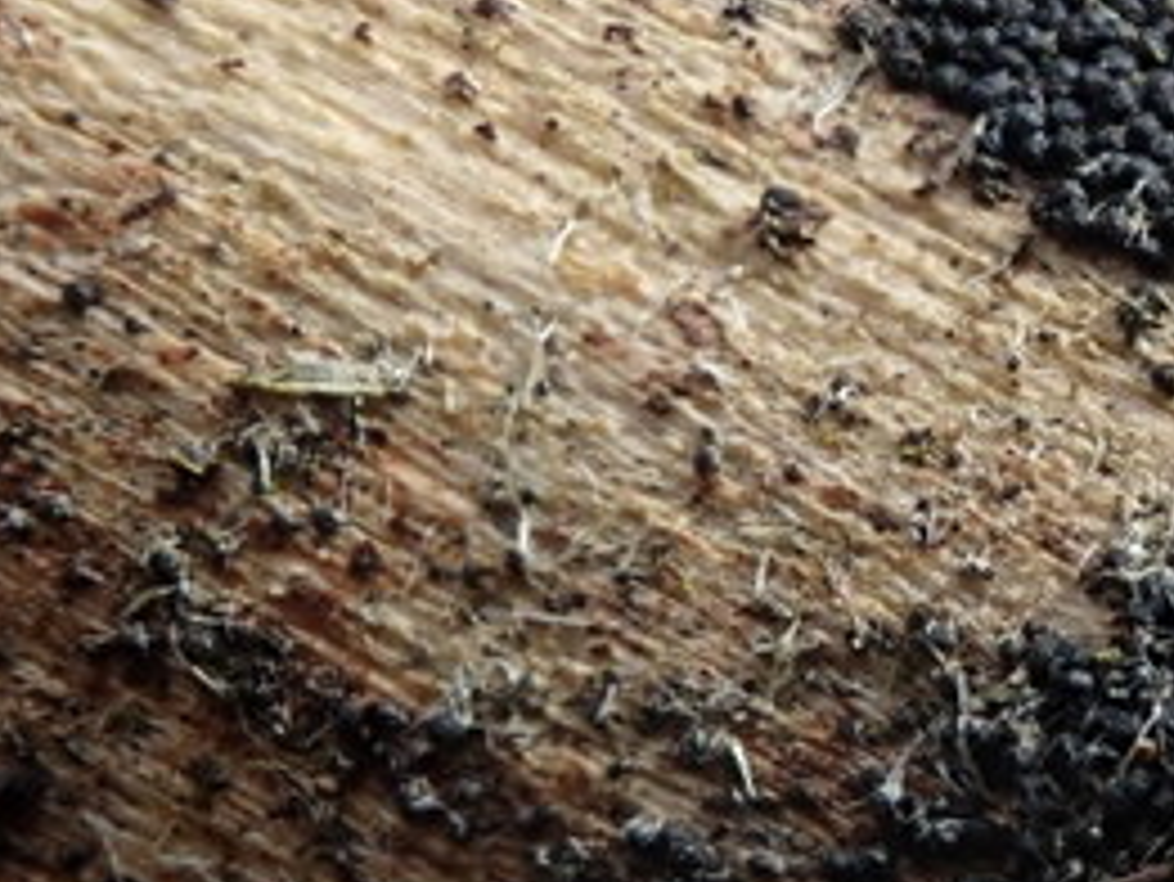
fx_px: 4784
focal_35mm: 141
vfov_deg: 10.5
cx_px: 1471
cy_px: 356
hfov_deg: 13.5
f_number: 4.5
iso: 100
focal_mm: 8.41
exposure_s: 1/250
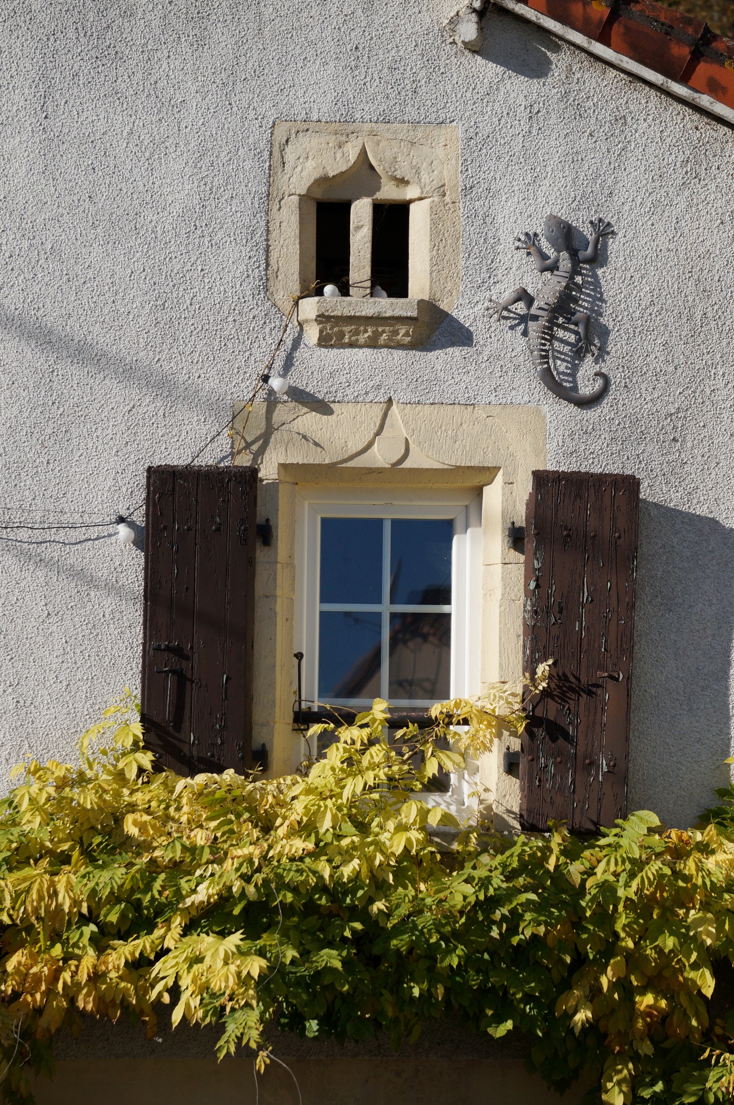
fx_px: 5011
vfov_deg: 12.6
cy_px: 552
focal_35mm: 164
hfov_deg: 8.4
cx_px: 367
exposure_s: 1/1600
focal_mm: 109
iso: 200
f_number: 6.3
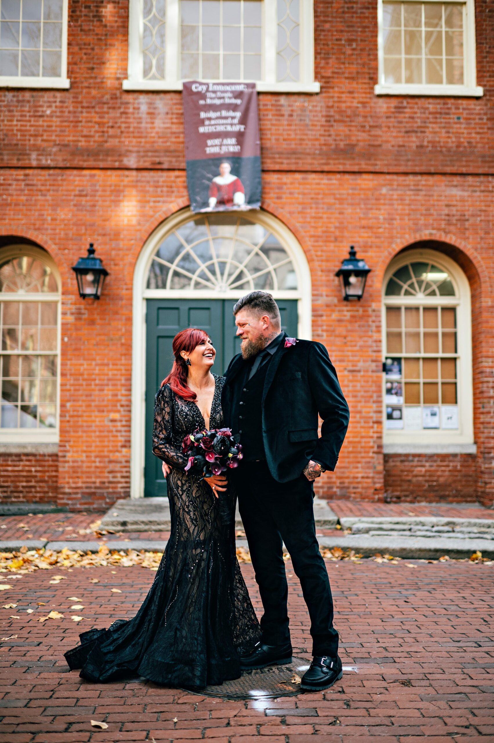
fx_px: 721
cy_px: 372
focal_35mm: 35
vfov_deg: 54.5
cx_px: 247
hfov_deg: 37.8
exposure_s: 1/1250
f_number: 1.4
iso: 200
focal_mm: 35
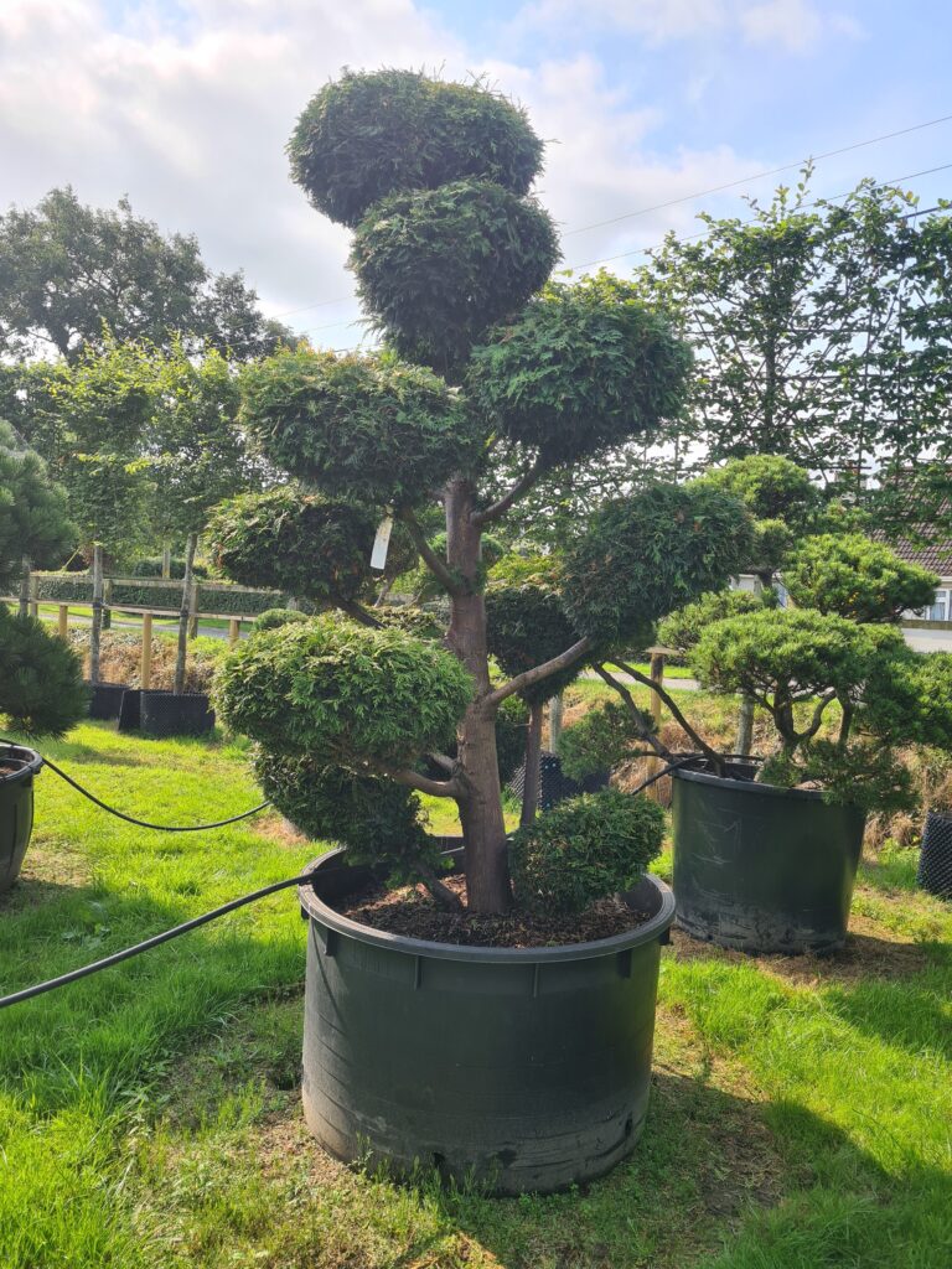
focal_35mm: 26
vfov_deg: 67.3
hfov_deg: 53.1
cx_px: 476
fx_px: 953
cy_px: 634
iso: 50
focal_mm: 5.4
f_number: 1.8
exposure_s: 1/982
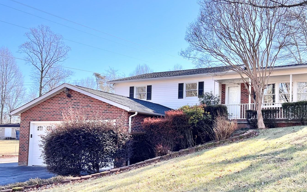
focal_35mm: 42
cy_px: 128
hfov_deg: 46.7
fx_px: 351
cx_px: 196
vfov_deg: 30.3
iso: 50
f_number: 1.5
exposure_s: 1/1511
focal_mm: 5.7
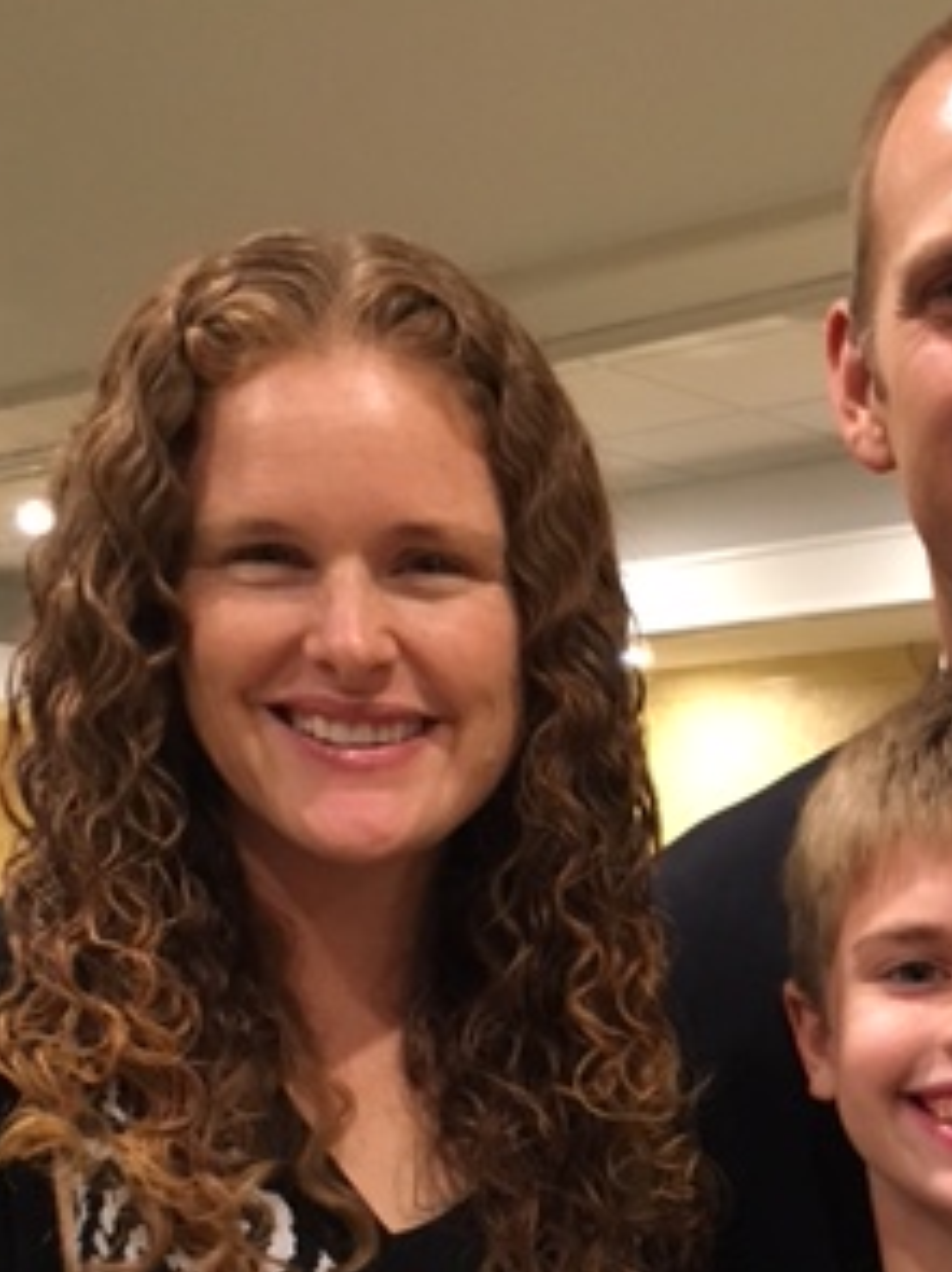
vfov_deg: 28.3
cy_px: 1358
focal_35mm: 63
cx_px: 853
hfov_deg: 22.7
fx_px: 2312
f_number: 2.2
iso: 200
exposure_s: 1/20
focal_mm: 4.15
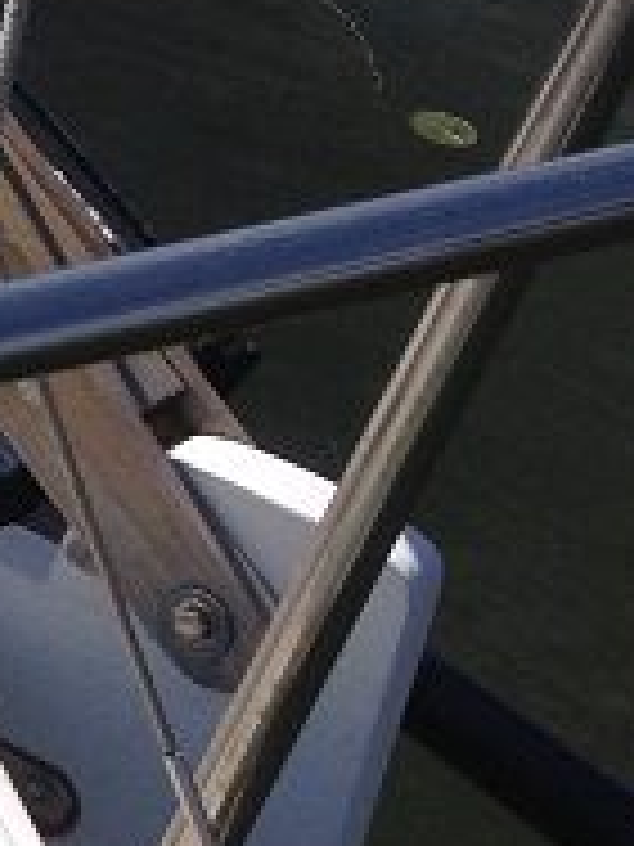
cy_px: 747
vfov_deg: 9.9
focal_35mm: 198
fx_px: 4835
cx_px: -886
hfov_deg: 7.1
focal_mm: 4.28
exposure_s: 1/3690
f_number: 2.4
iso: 64
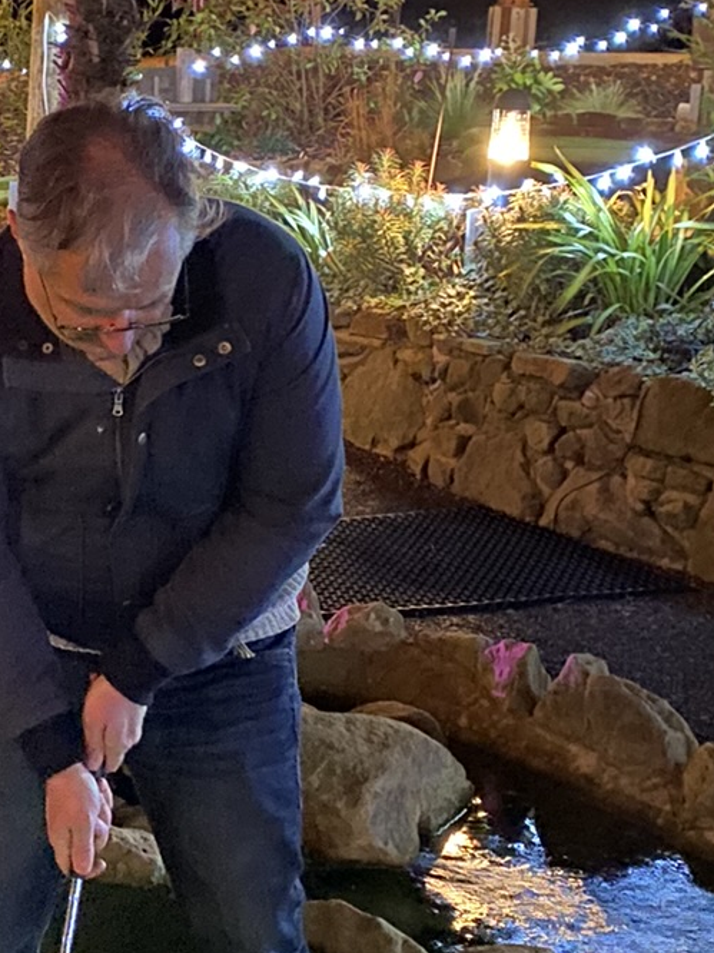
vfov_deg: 24.4
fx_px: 2202
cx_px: -37
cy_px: 582
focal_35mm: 80
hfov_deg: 17.9
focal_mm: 4.25
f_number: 1.8
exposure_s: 1/8
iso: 1250
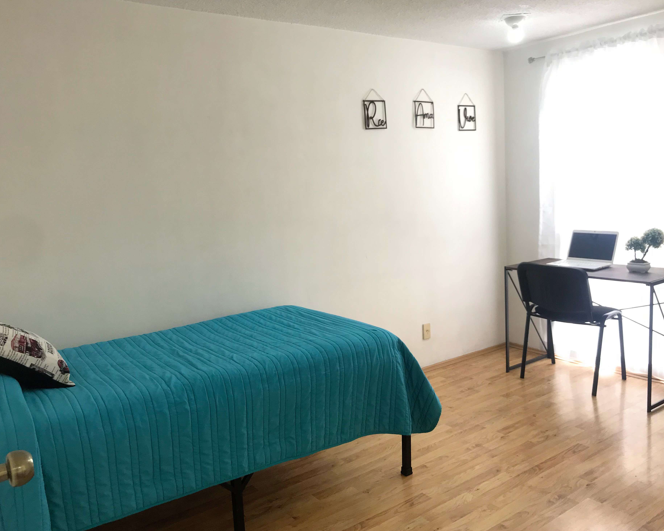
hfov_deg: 58.8
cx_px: 336
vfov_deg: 48.5
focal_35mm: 30
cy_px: 269
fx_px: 590
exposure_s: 1/60
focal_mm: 3.99
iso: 32
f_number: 1.8
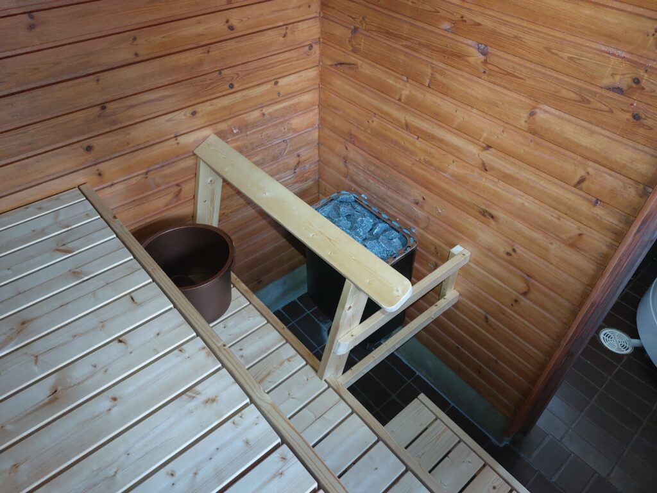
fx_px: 456
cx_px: 328
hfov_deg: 71.6
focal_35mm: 24
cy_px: 246
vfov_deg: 56.8
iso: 500
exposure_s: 1/50
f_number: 1.8
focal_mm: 5.23
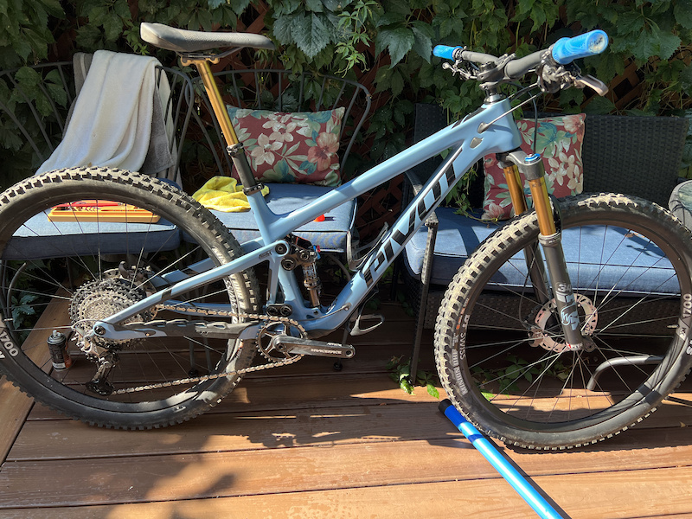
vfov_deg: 53.1
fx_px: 520
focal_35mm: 26
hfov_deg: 67.3
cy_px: 260
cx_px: 346
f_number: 1.5
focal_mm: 5.7
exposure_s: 1/358
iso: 50
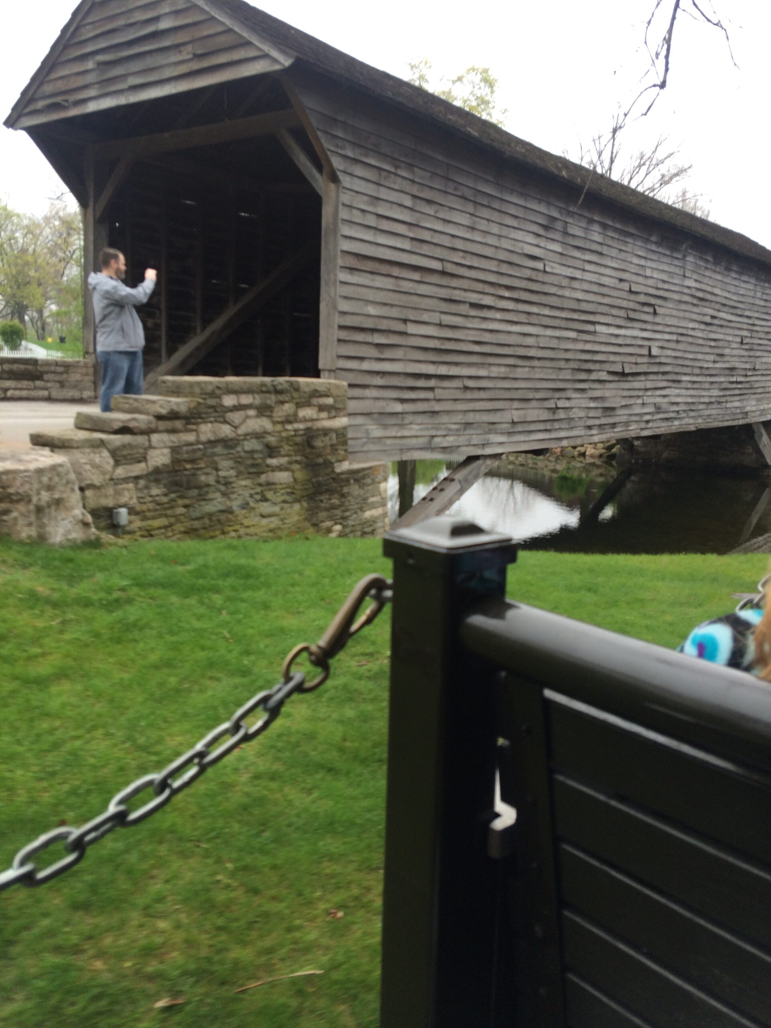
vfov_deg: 61.7
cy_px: 514
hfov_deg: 48.2
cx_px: 386
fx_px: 861
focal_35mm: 29
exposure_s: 1/120
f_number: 2.2
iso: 40
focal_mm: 4.15
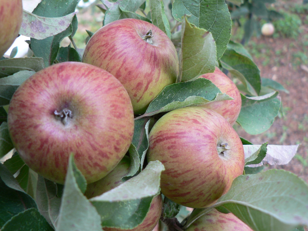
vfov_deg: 37.7
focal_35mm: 38
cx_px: 149
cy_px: 109
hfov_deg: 49.0
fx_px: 338
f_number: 2.8
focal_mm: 6
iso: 80
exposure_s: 1/30
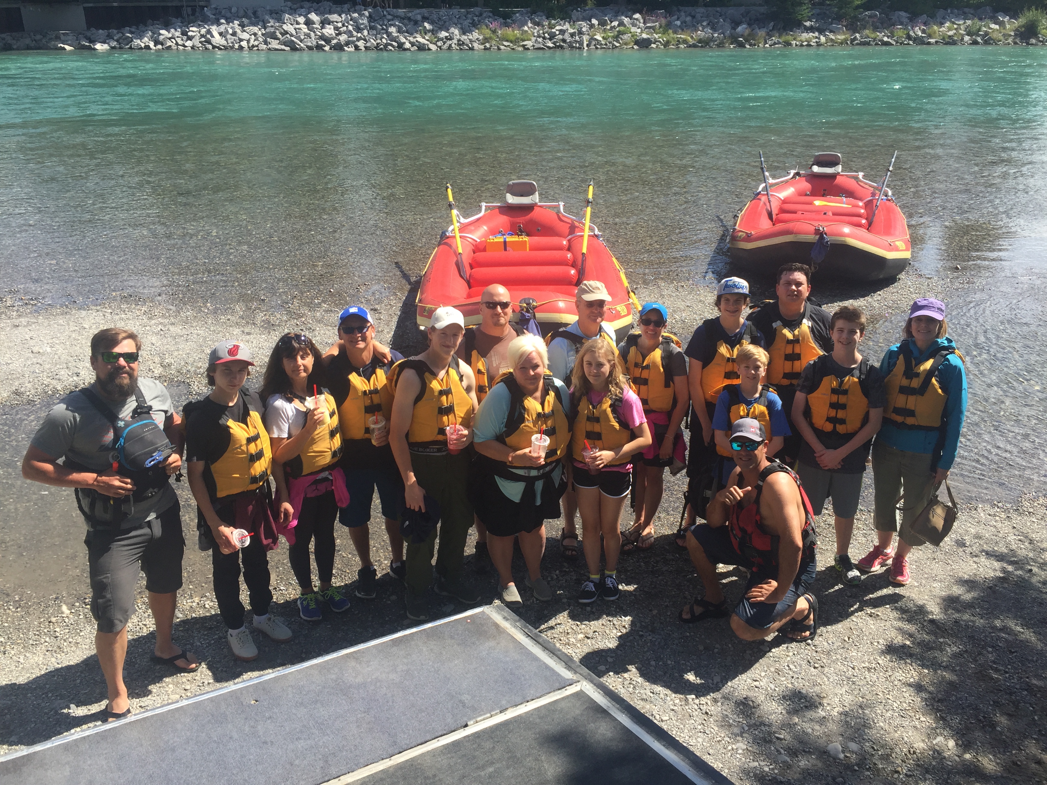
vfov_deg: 48.2
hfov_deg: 61.7
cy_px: 392
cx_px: 524
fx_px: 877
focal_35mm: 29
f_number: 2.2
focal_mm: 4.15
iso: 32
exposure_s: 1/1014
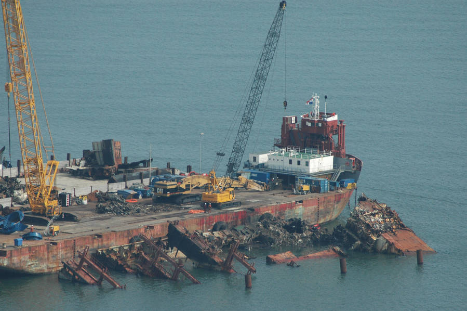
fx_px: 5833
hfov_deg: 4.6
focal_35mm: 450
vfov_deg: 3.1
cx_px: 234
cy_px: 156
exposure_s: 1/2500
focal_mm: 300
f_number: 6.3
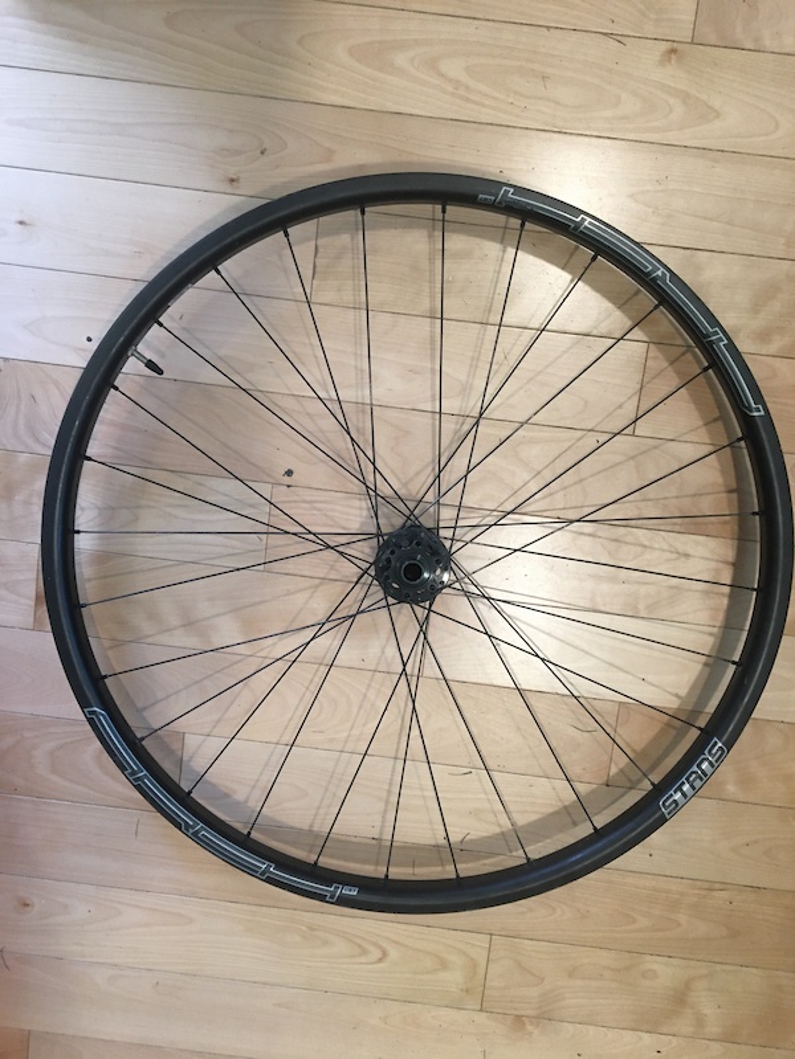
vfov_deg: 61.7
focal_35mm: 29
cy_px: 530
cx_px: 398
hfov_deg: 48.2
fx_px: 888
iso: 100
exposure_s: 1/30
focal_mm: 4.15
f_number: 2.2
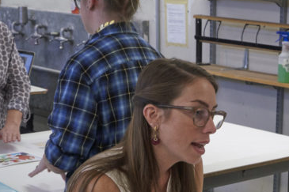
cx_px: 269
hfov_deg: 19.8
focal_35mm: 101
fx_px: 810
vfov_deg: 13.3
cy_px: 214
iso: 2500
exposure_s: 1/80
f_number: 10
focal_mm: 36
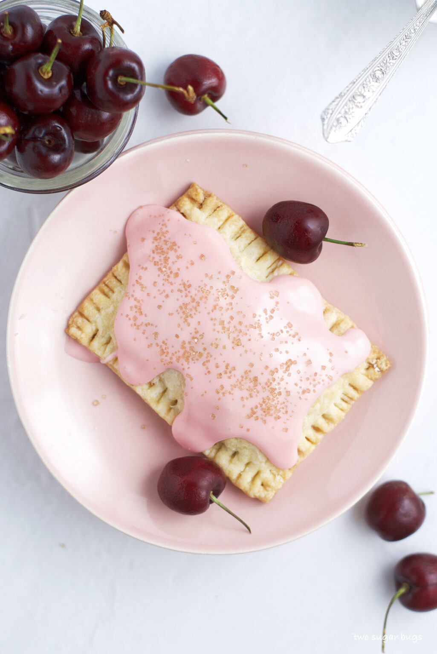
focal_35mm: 75
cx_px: 218
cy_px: 327
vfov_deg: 27.0
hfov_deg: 18.2
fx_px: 1365
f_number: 2.8
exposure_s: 1/125
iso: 100
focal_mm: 50
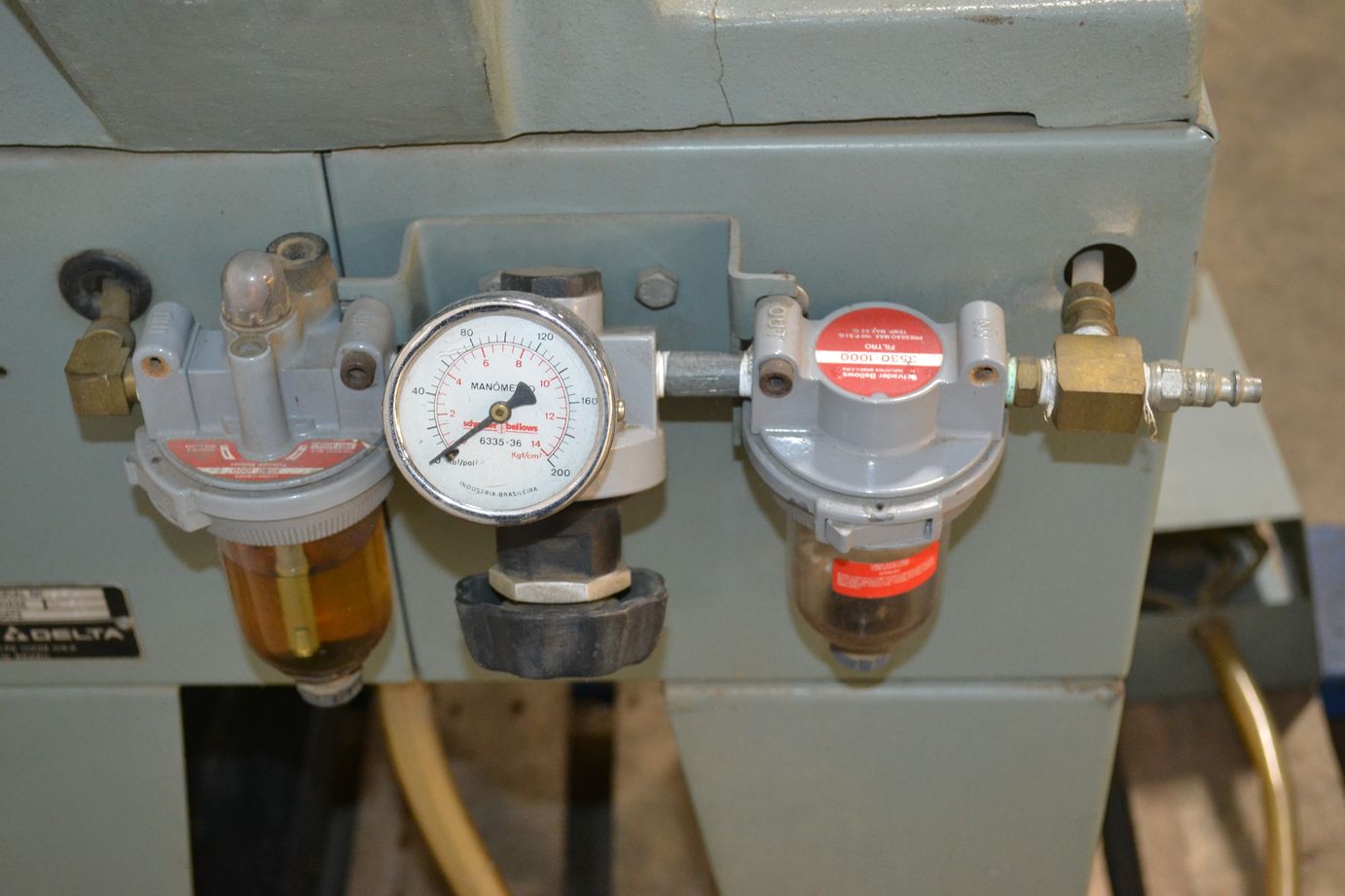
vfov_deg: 25.1
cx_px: 672
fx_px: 2017
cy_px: 448
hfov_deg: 36.9
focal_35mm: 54
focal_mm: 36
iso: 1600
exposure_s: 1/60
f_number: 5
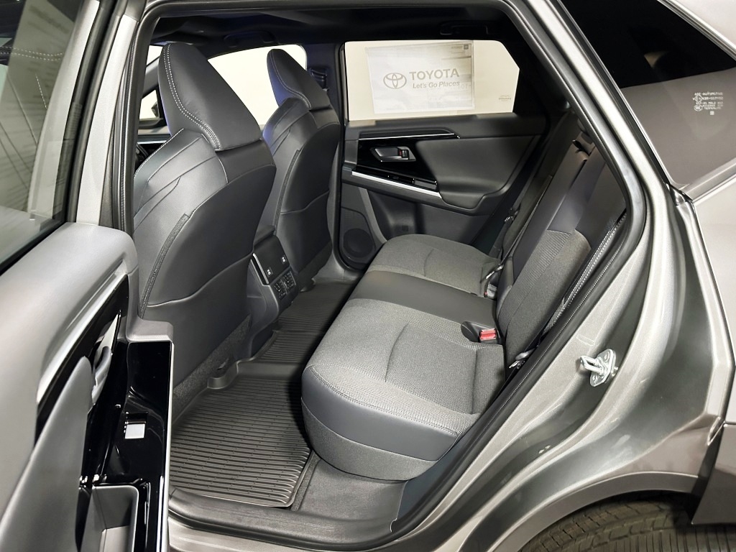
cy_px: 276
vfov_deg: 56.8
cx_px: 368
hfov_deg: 71.6
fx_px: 510
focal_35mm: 24
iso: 800
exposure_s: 1/30
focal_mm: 6.86
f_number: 1.78
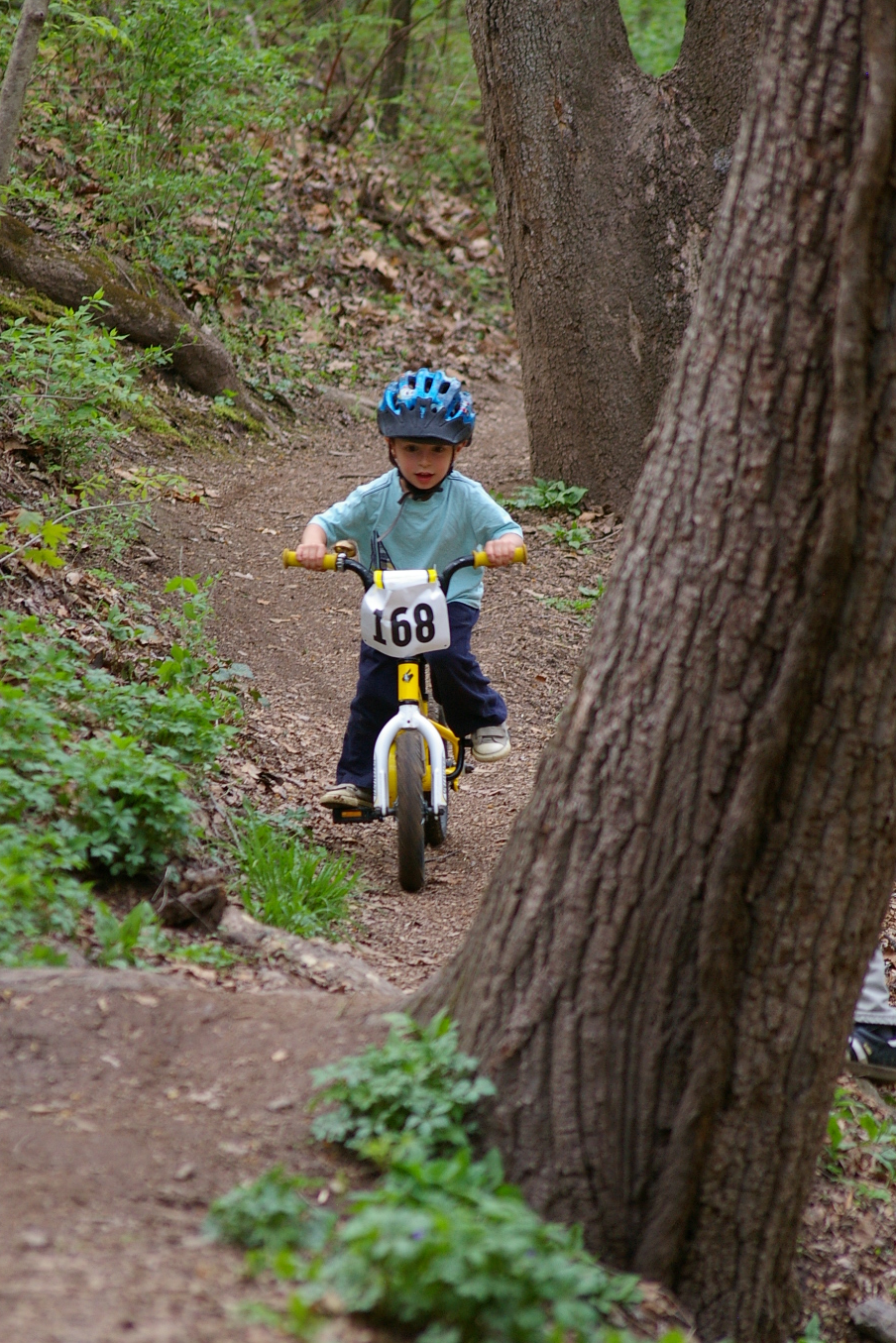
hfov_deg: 5.4
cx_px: 463
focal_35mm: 255
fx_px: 9514
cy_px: 643
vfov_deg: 8.1
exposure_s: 1/125
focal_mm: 150
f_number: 4.5
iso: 400
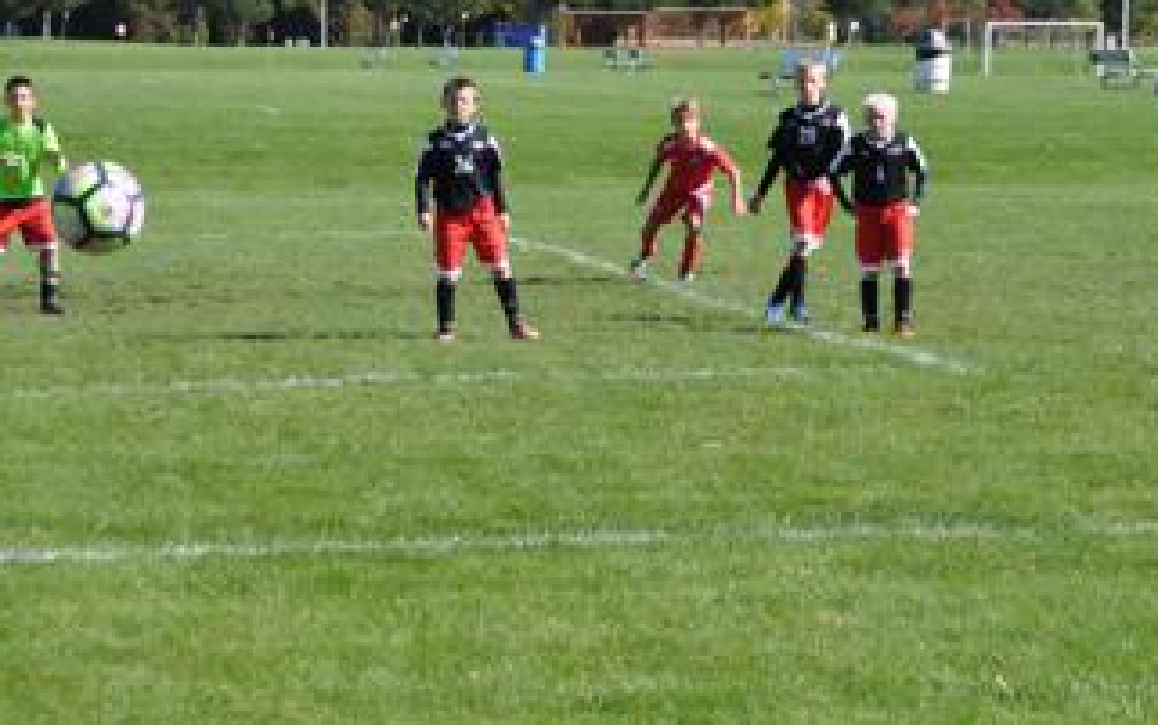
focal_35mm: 162
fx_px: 5115
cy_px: 420
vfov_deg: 8.1
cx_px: 469
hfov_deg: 12.9
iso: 400
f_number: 6.3
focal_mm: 62
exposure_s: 1/1600
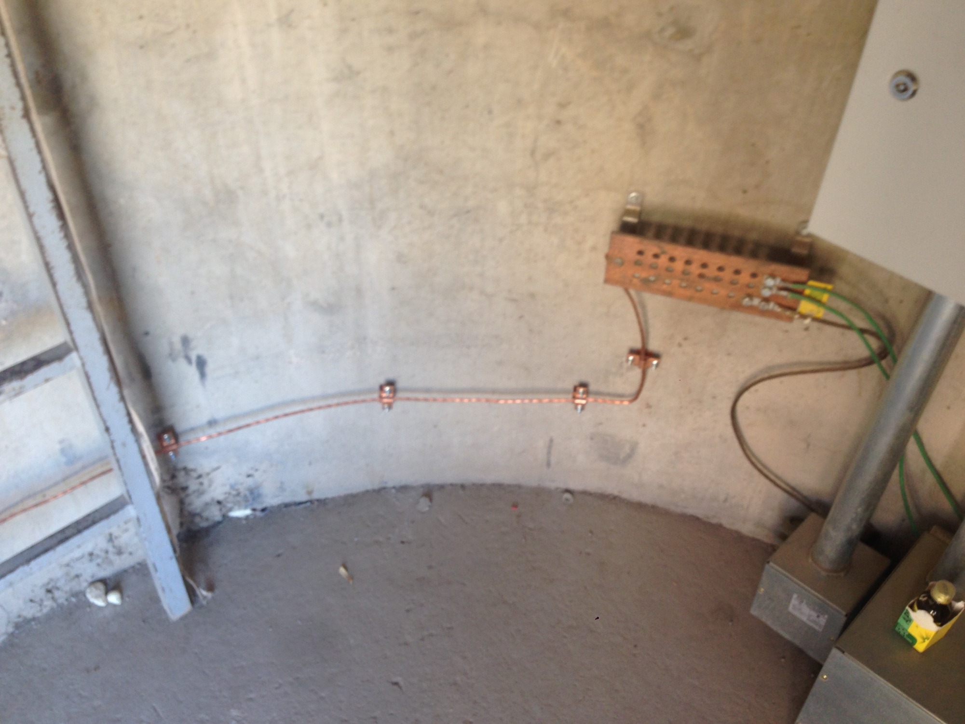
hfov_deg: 55.4
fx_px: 920
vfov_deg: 42.9
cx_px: 482
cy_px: 362
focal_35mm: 33
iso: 50
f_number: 2.4
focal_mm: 4.12
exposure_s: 1/30
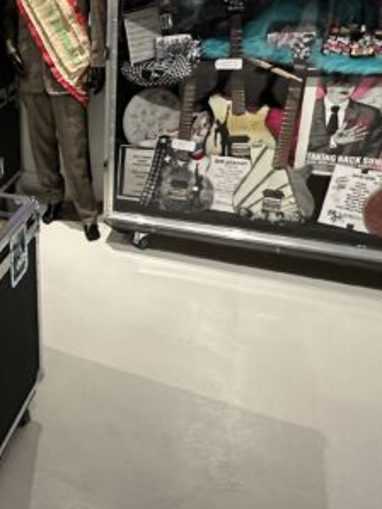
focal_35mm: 36
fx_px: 530
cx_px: -111
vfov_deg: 50.1
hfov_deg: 31.1
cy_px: 153
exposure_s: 1/60
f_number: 2.2
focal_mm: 2.22
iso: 500
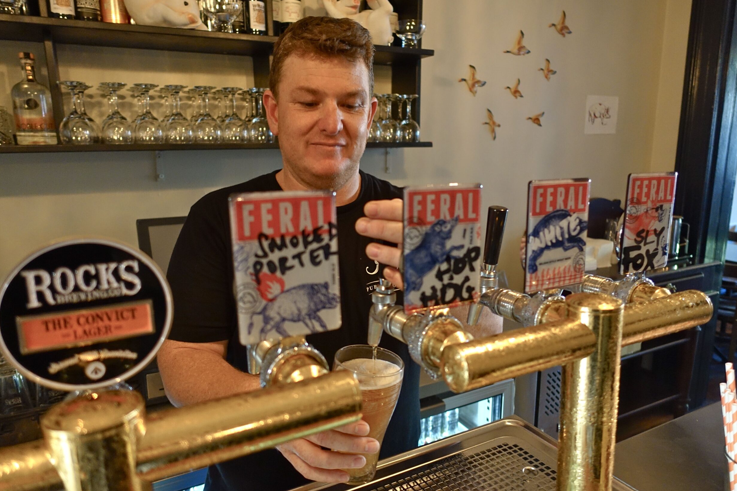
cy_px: 247
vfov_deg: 51.3
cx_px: 379
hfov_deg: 71.5
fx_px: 512
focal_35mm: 25
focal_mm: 8.8
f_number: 1.8
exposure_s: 1/15
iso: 800
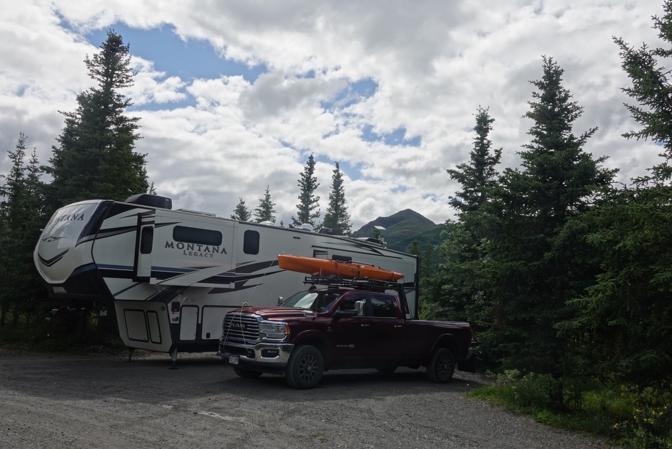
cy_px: 224
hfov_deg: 60.2
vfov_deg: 42.4
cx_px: 336
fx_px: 579
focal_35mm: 31
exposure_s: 1/250
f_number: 8
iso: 100
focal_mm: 11.26
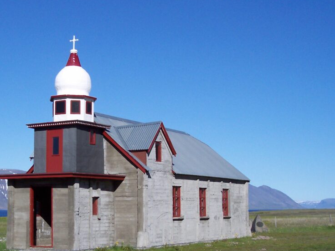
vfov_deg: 23.6
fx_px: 600
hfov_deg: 30.8
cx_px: 91
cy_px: 155
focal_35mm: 62
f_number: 4.8
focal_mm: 8
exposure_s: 1/1000
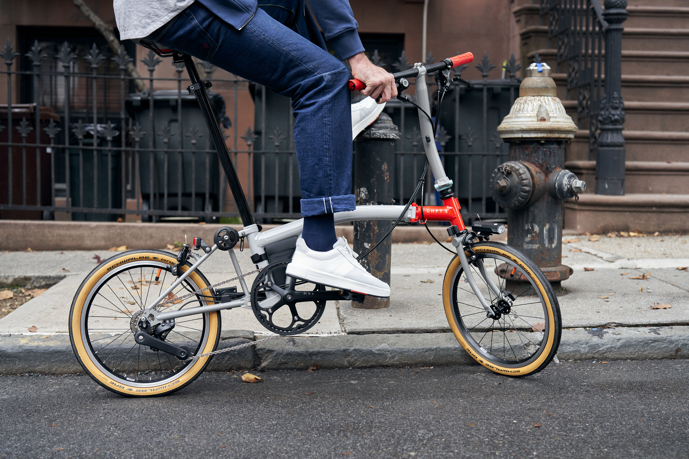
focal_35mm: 50
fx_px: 957
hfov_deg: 39.6
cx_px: 344
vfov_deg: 27.0
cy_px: 230
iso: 640
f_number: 3.5
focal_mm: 50
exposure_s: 1/400
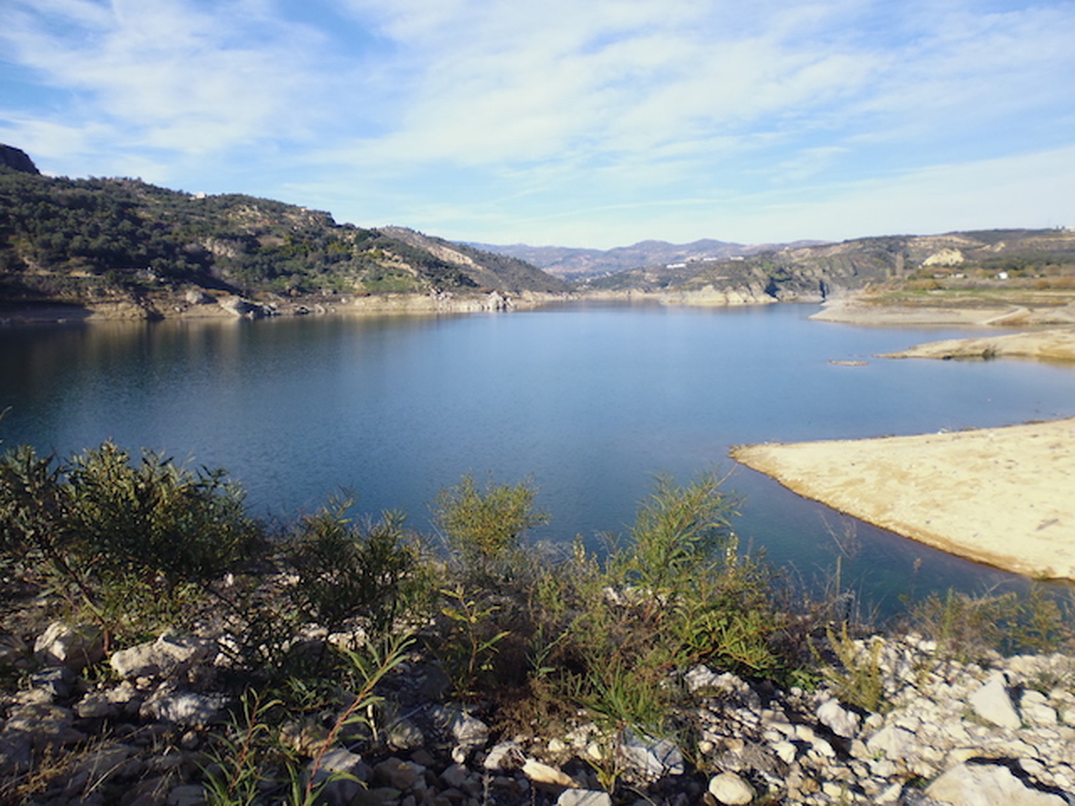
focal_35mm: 24
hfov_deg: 71.6
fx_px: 745
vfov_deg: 56.8
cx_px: 538
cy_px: 403
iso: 100
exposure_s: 1/125
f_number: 9
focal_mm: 4.3
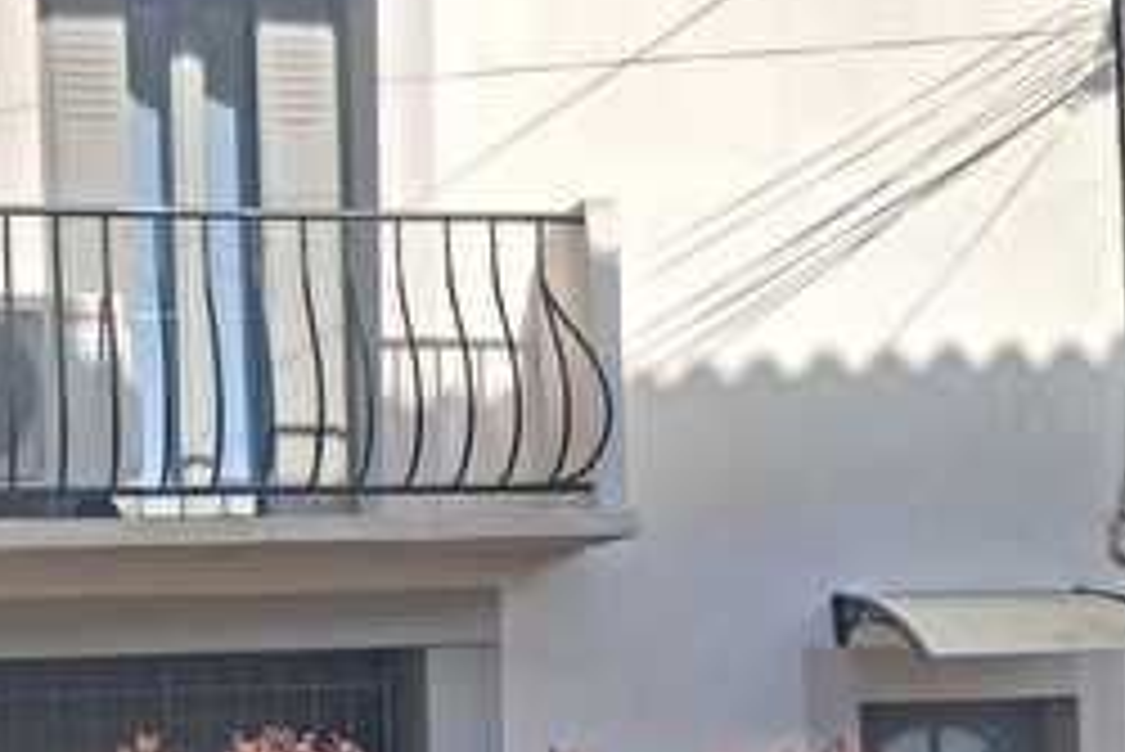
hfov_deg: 33.3
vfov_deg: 22.9
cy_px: 534
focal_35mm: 59
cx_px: 284
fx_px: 1845
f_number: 1.8
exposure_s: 1/189
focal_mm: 4
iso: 20
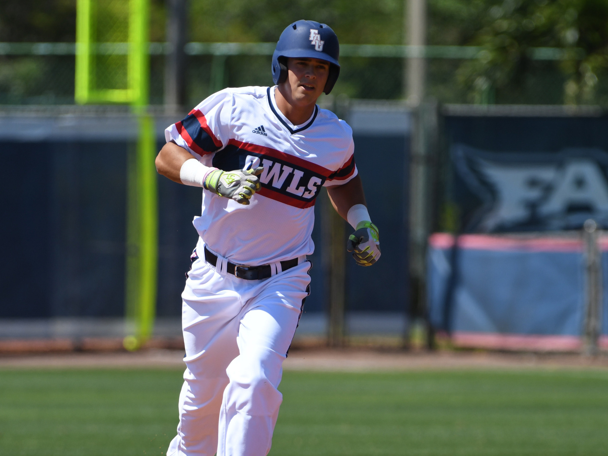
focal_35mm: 708
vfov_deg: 2.1
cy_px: 303
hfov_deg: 2.8
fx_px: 12435
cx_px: 327
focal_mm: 290
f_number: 4
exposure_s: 1/1600
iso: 200
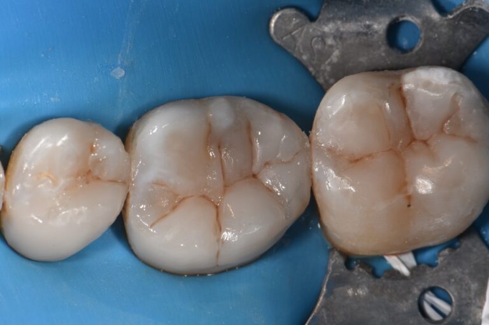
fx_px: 2131
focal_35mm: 157
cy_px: 162
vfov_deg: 8.7
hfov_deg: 13.1
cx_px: 244
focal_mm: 105
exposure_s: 1/160
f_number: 32
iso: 200
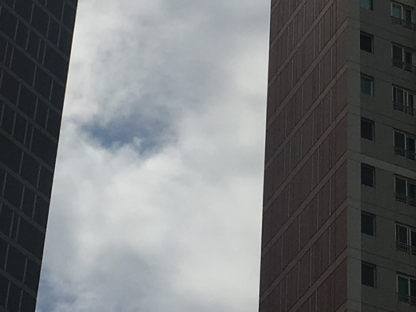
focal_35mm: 137
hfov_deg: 14.4
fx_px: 1647
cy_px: 139
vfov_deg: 10.8
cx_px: 283
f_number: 2.2
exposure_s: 1/9615
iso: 25
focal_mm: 4.15
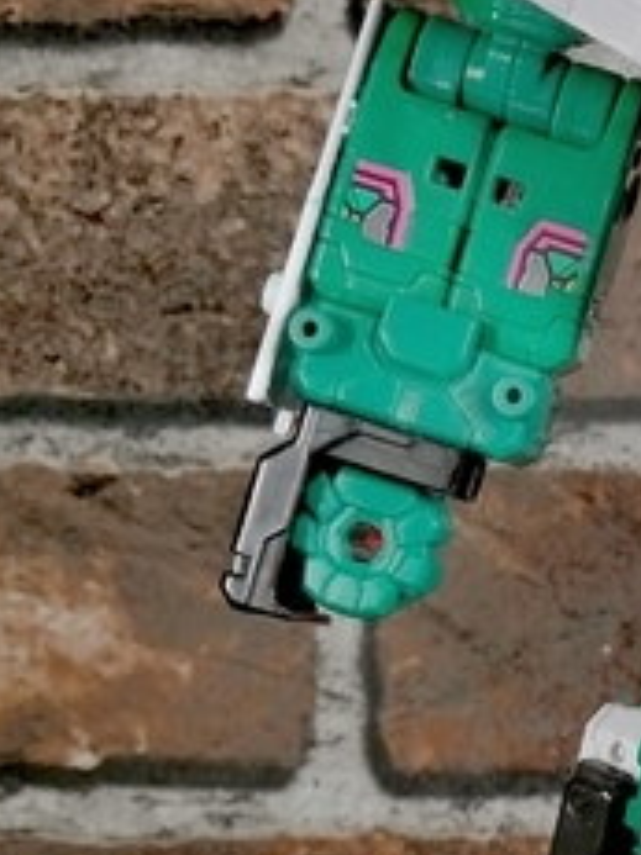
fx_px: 2916
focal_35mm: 118
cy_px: 881
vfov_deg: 16.3
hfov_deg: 11.8
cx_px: 1071
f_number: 1.8
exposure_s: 1/115
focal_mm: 3.62
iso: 50
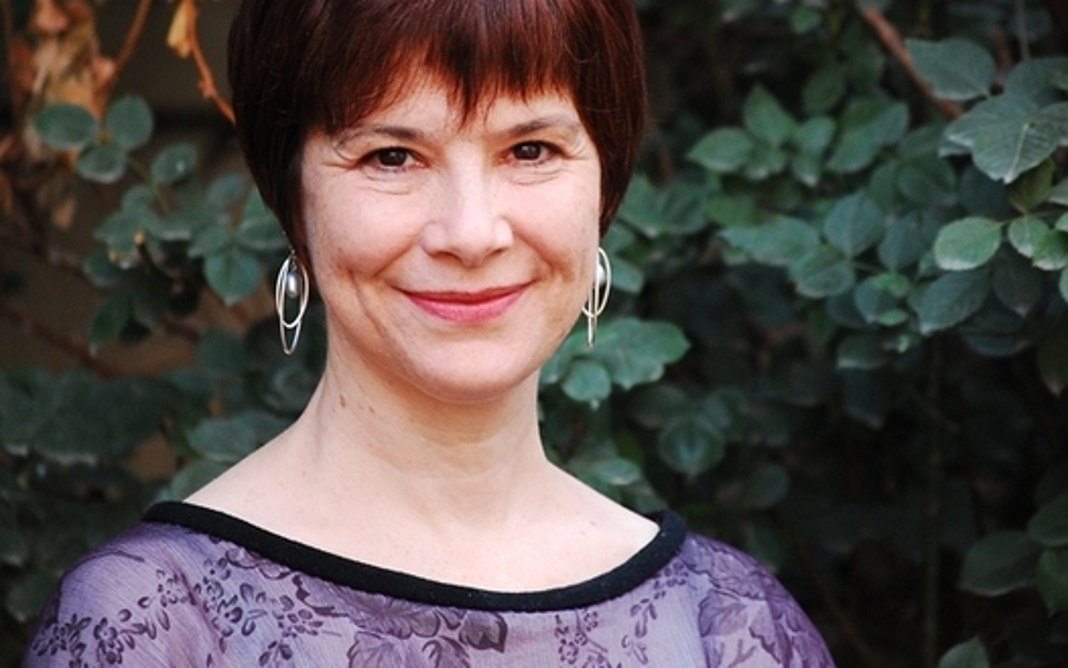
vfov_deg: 5.3
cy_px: 250
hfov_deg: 8.5
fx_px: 7220
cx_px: 524
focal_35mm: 248
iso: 800
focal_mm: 122
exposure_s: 1/200
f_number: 5
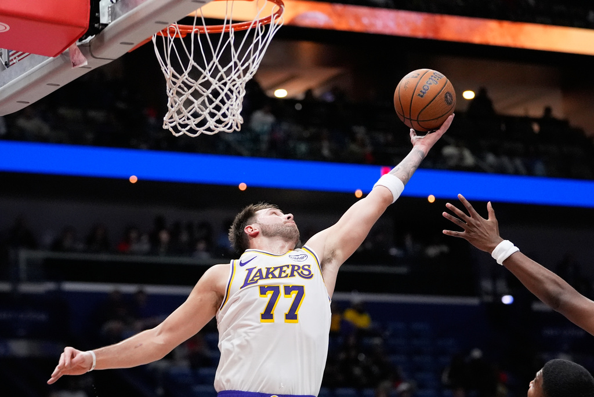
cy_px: 198
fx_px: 2345
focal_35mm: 142
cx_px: 297
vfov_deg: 9.7
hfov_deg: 14.4
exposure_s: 1/2500
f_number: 2.8
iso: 5000
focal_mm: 95
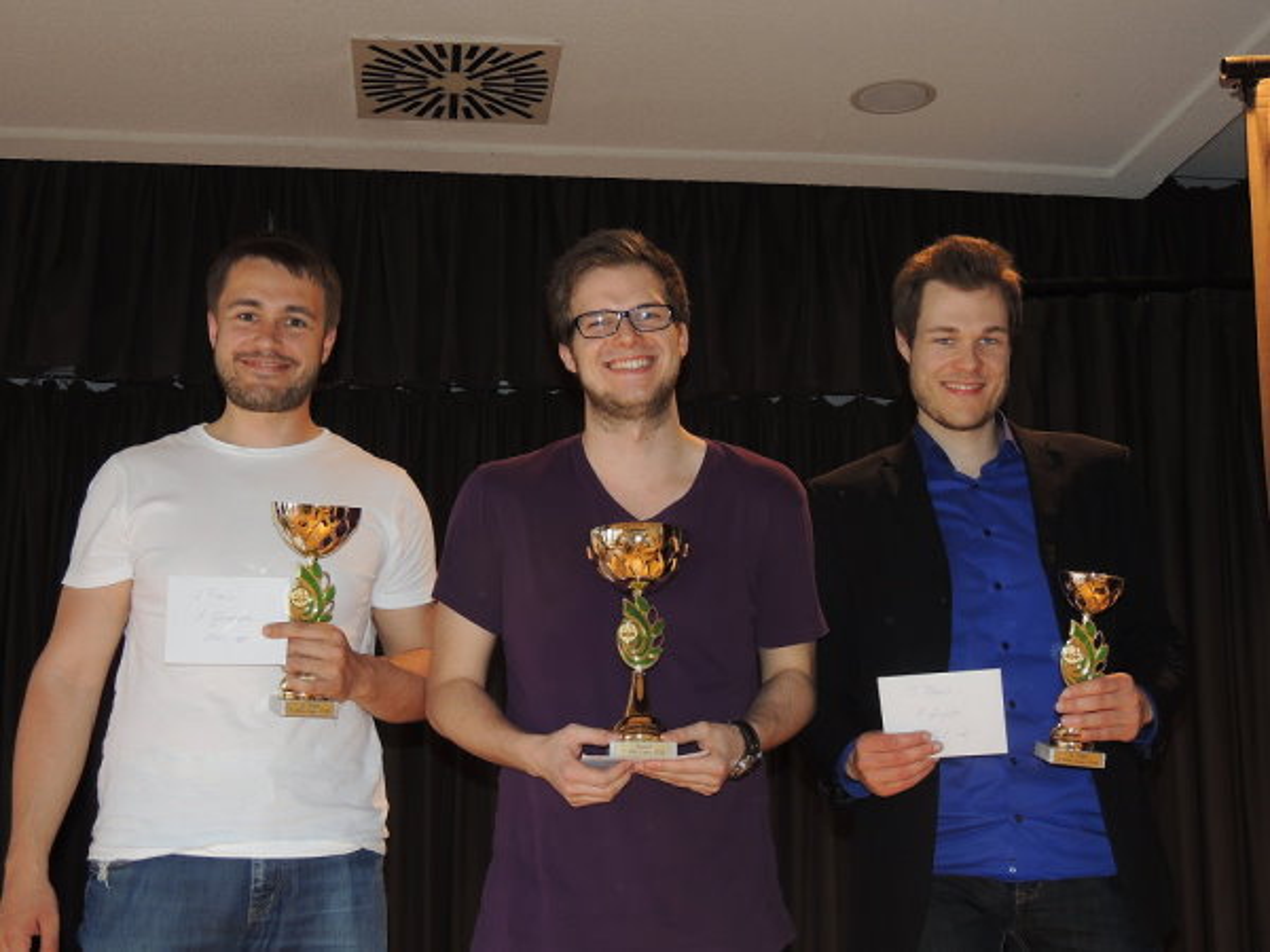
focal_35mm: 47
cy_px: 476
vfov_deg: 30.9
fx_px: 1724
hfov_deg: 40.4
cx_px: 635
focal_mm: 8.3
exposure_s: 1/30
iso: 200
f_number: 3.5
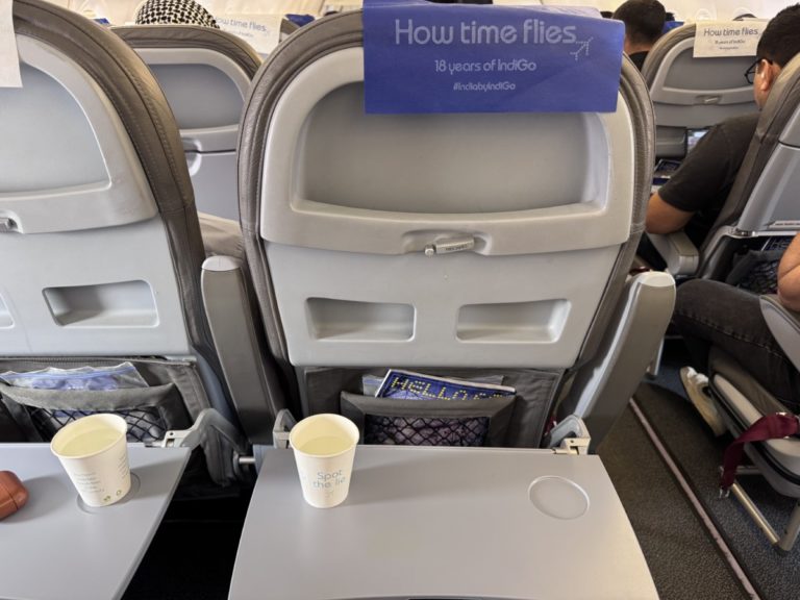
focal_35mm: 24
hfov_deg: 71.6
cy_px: 300
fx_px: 555
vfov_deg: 56.8
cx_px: 400
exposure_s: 1/57
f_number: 1.78
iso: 400
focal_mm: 6.76
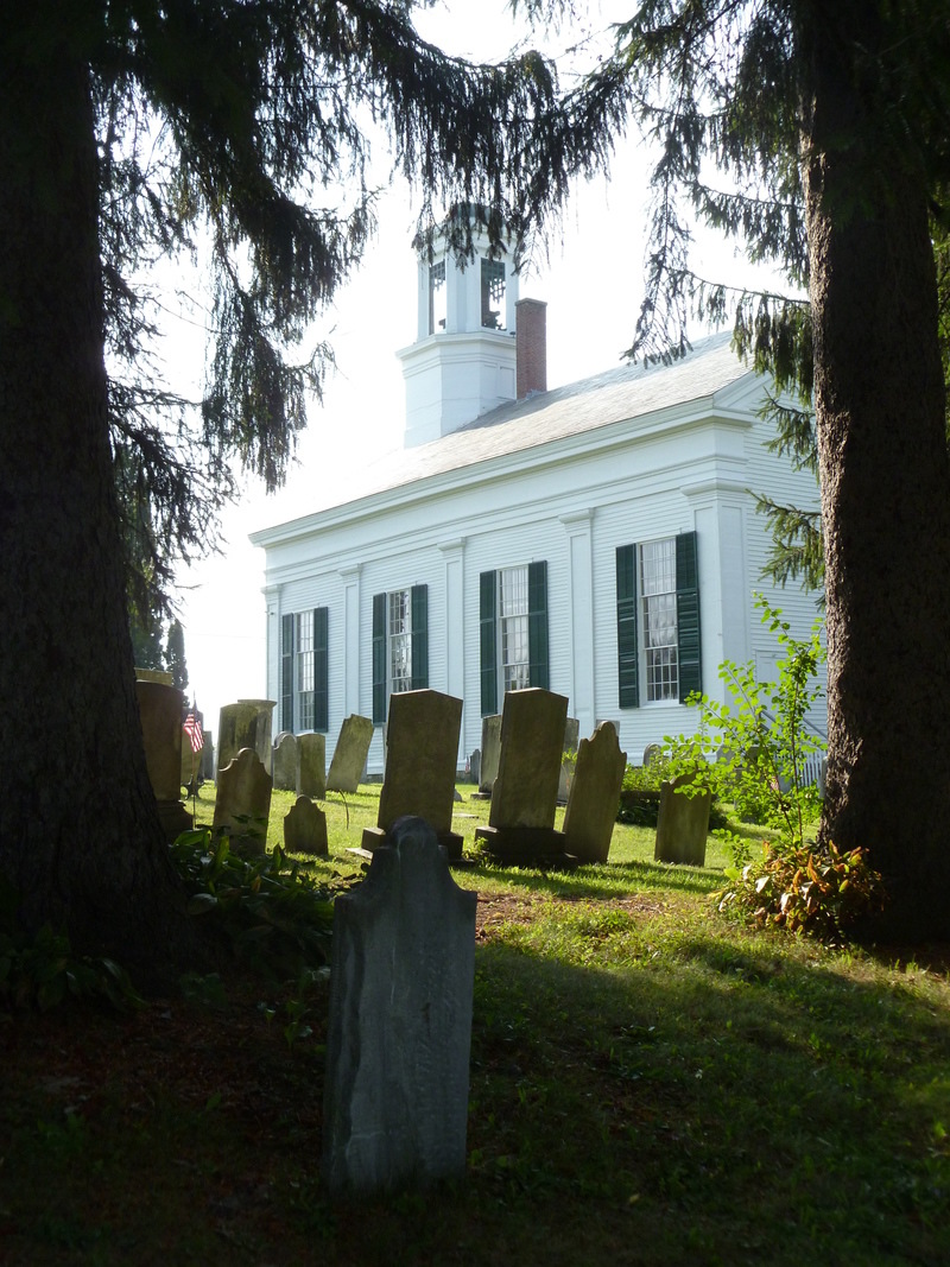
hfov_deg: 35.1
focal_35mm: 41
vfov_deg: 45.8
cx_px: 475
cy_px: 634
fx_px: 1501
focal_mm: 7.4
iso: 200
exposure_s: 1/640
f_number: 3.7
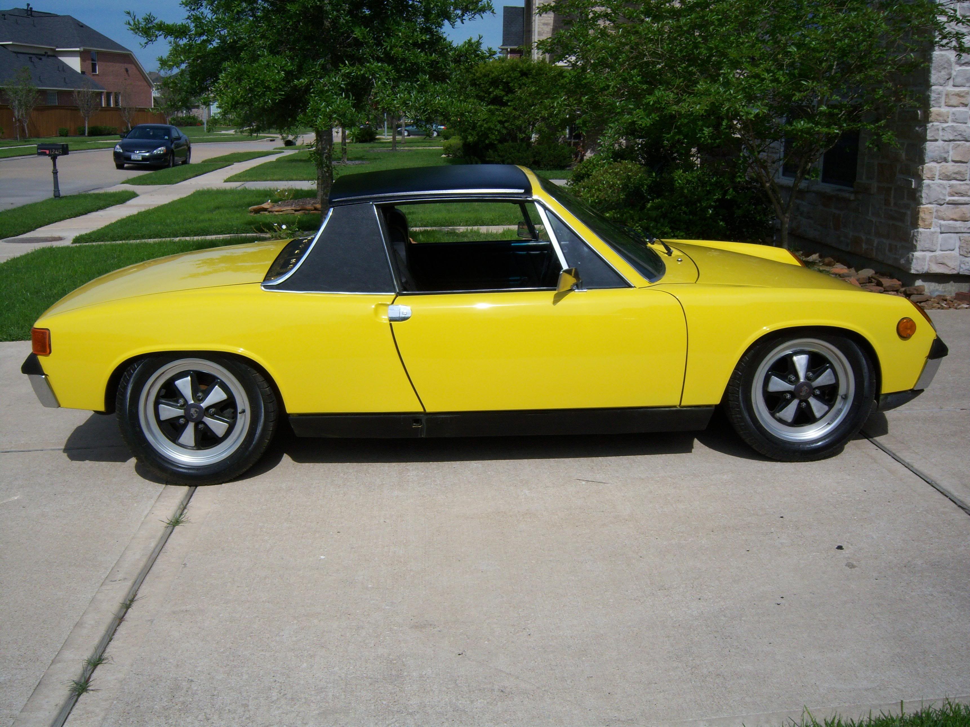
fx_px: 1009
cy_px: 364
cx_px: 485
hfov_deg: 51.4
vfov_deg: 39.7
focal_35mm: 36
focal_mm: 7.5
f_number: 4.8
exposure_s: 1/1600
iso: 80
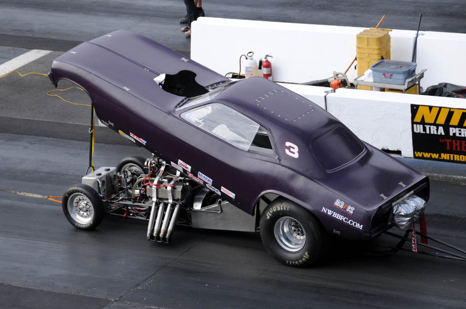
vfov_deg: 8.7
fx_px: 2035
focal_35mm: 158
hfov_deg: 13.1
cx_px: 233
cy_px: 154
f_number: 5.6
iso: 400
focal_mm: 105
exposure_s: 1/1000
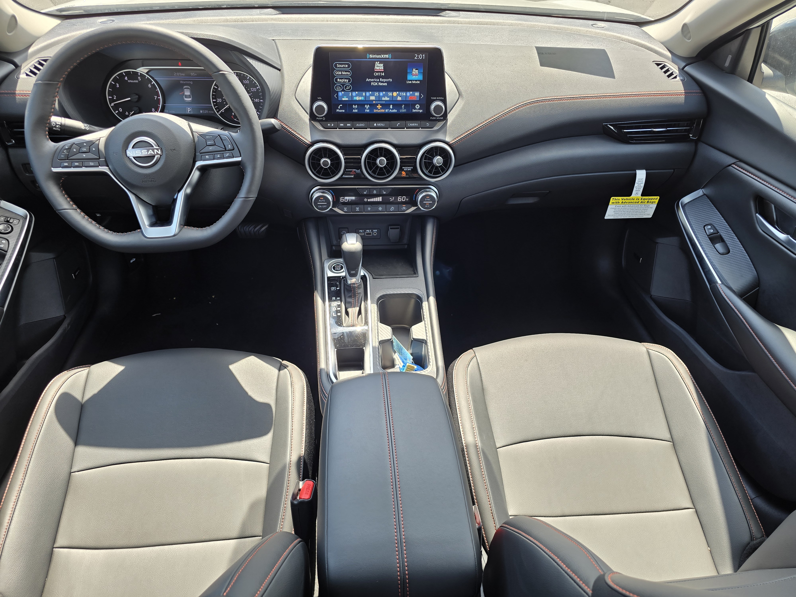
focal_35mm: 23
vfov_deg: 58.9
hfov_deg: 73.9
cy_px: 298
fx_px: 529
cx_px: 398
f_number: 1.7
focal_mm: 6.3
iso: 32
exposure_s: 1/180
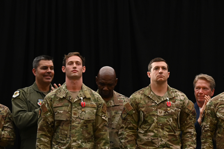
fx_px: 1400
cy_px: 105
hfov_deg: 9.1
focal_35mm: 225
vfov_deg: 6.1
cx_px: 138
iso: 800
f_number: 5
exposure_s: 1/400
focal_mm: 98
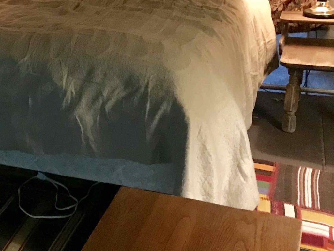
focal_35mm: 70
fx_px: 675
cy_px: -16
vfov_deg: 20.2
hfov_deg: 25.9
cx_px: -22
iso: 125
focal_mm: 3.99
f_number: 1.8
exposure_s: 1/4
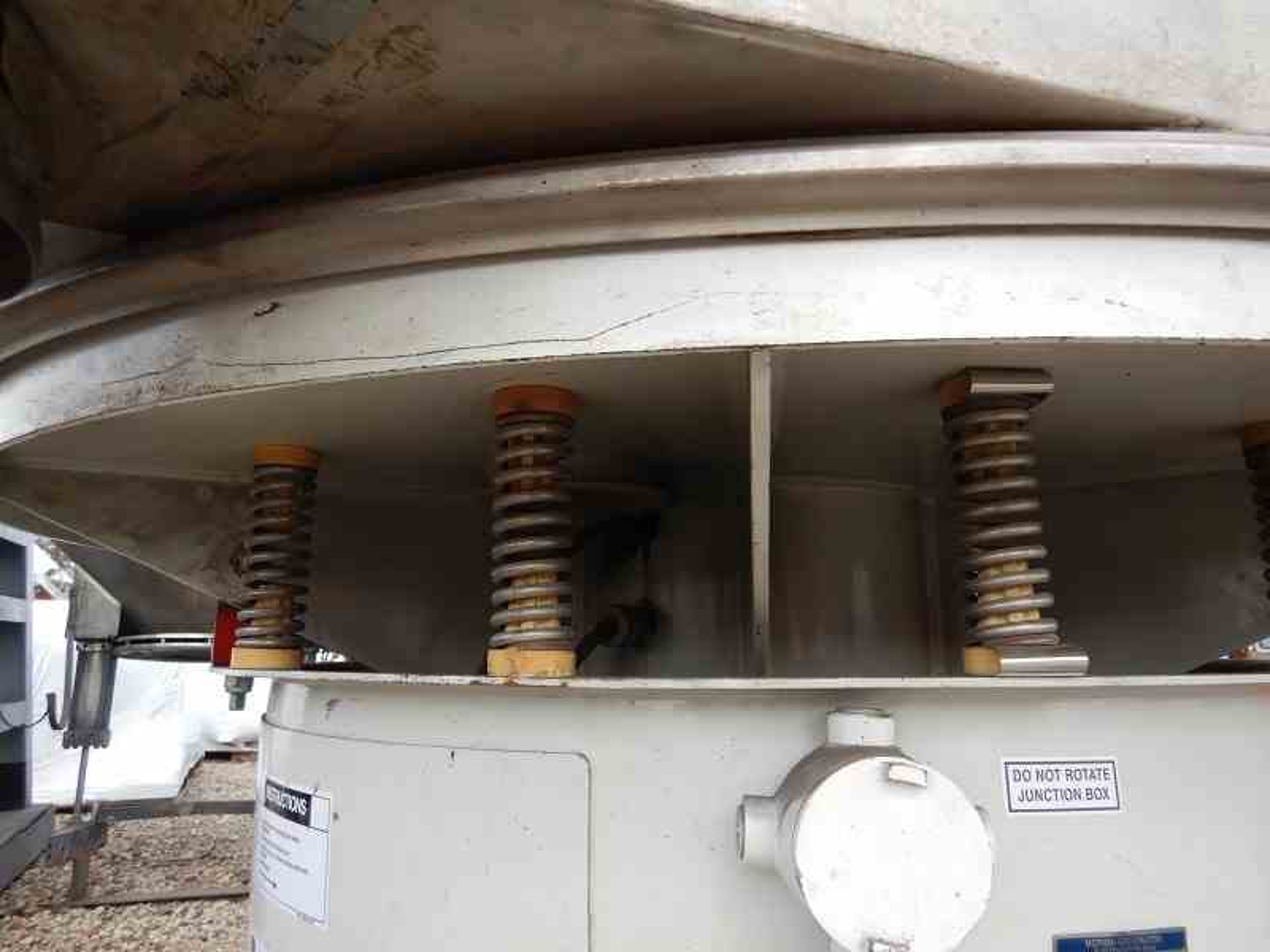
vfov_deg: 56.8
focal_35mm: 24
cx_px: 635
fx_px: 881
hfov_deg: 71.6
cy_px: 476
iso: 125
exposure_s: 1/400
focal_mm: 4.3
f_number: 2.8
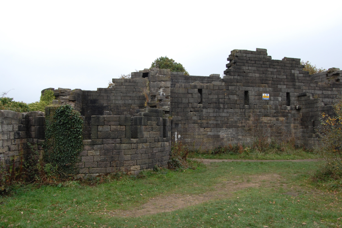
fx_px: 256
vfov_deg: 47.9
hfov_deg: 67.4
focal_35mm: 27
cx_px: 171
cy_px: 114
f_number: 9
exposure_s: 1/60
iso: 400
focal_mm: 18
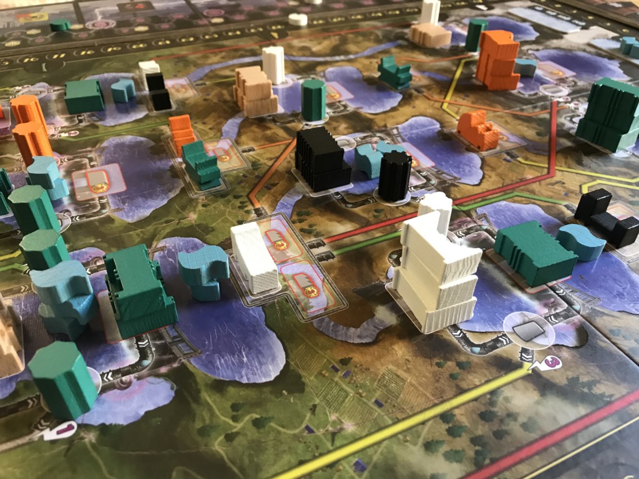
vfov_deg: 49.7
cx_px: 320
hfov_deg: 63.4
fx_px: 517
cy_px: 240
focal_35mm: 28
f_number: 1.8
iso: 64
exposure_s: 1/17
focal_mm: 3.99
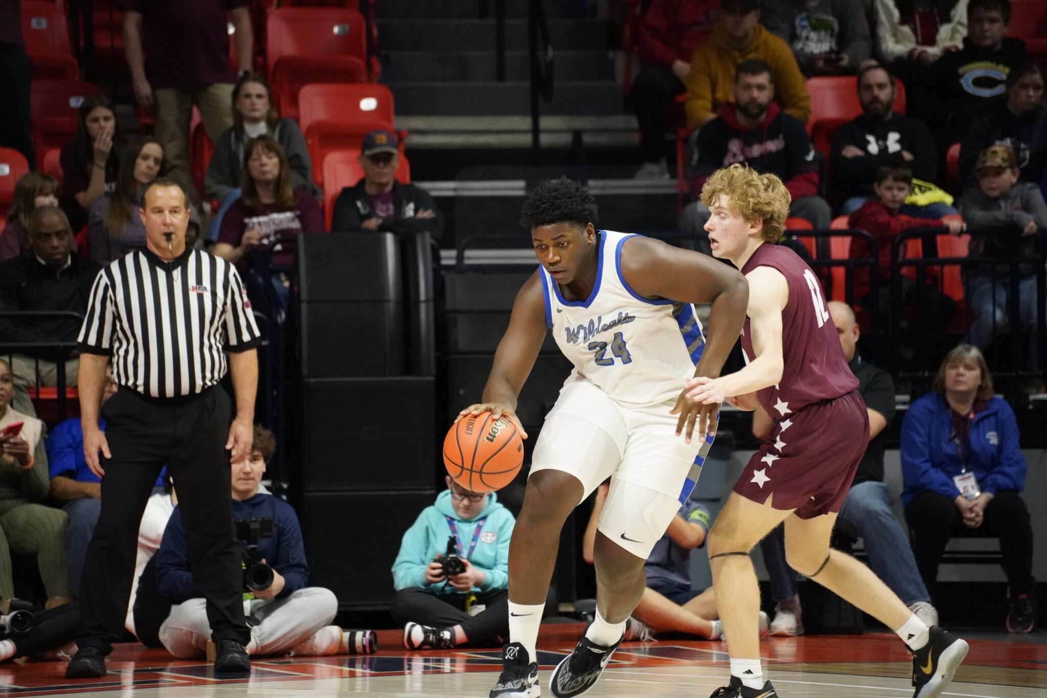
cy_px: 349
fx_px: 7241
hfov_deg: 8.3
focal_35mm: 249
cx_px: 524
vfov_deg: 5.5
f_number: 6.3
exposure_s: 1/1000
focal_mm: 249
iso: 12800
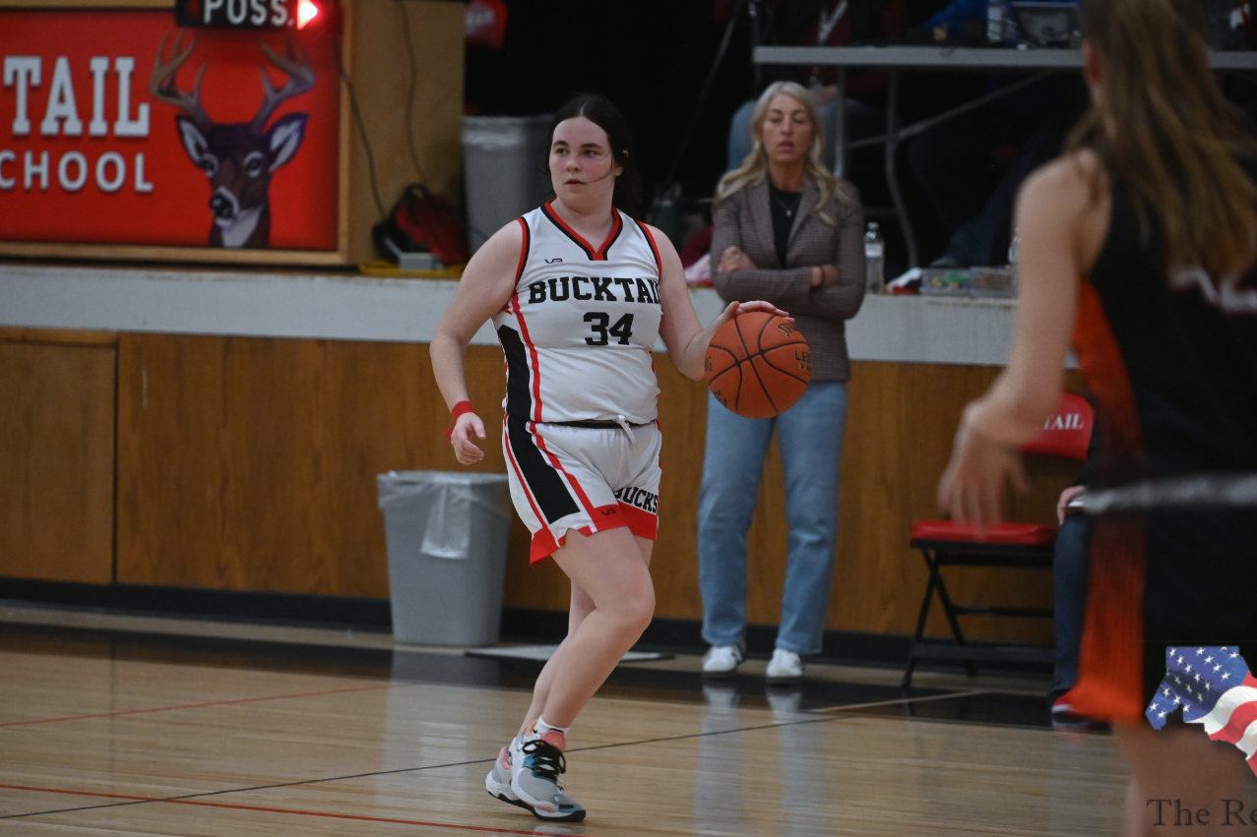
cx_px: 604
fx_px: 6354
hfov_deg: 11.3
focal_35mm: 182
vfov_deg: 7.5
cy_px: 348
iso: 6400
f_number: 2.8
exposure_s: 1/800
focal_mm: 155
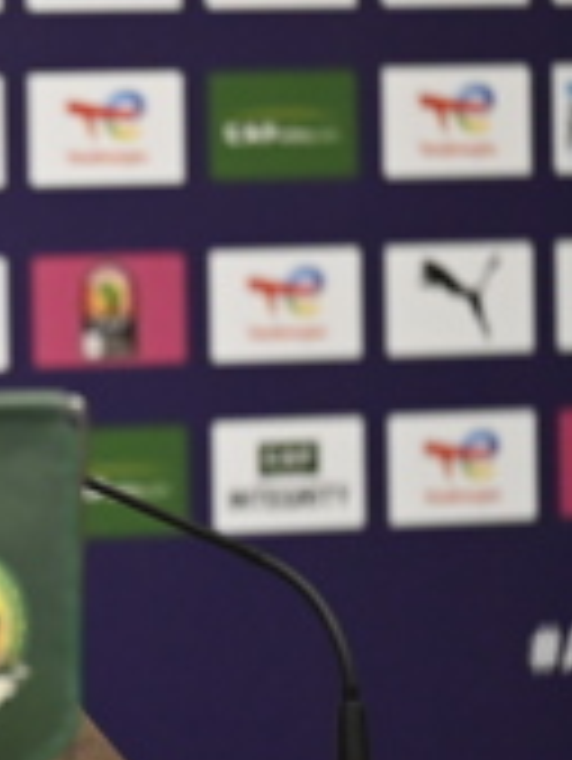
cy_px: 443
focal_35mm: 569
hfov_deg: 2.6
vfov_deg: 3.5
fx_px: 12521
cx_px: -347
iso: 5000
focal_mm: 200
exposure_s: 1/400
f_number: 2.8
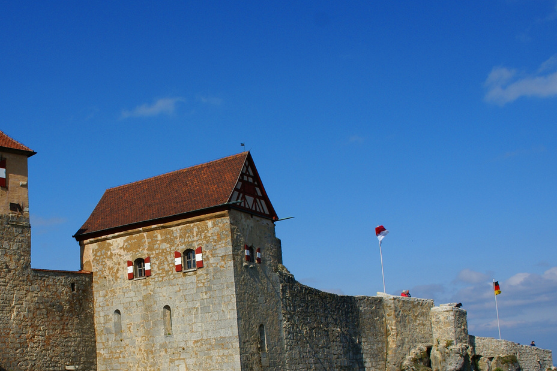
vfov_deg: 28.2
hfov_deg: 41.1
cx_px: 167
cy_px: 286
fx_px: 727
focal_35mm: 47
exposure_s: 1/400
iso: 100
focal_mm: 18
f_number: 10
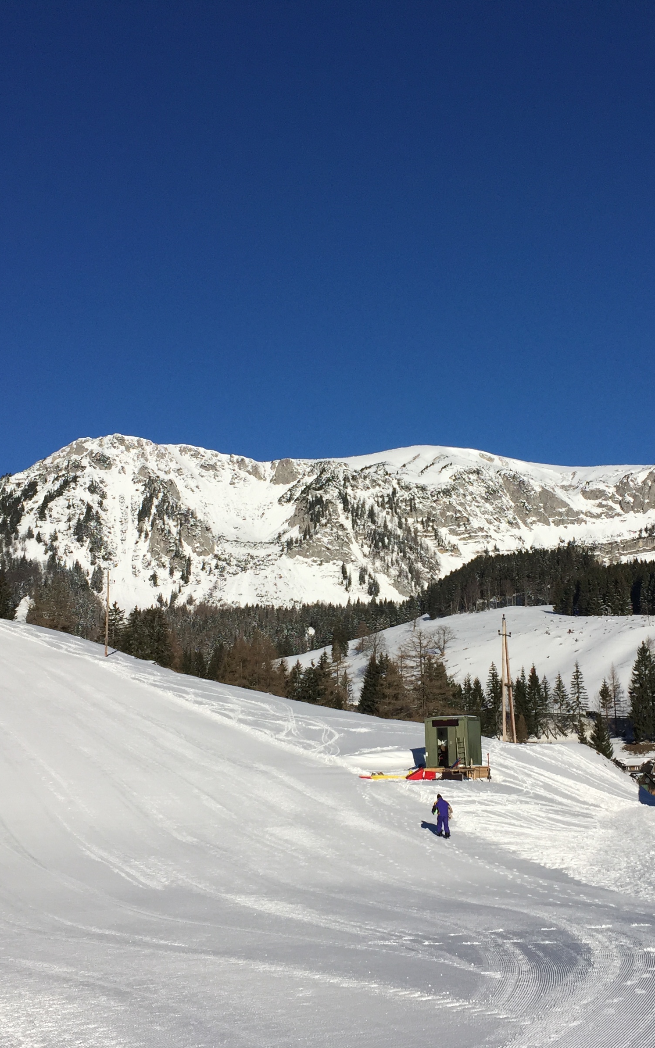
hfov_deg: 30.4
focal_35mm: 42
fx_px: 1200
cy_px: 537
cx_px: 405
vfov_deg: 47.2
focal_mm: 4.15
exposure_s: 1/4405
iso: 32
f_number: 2.2
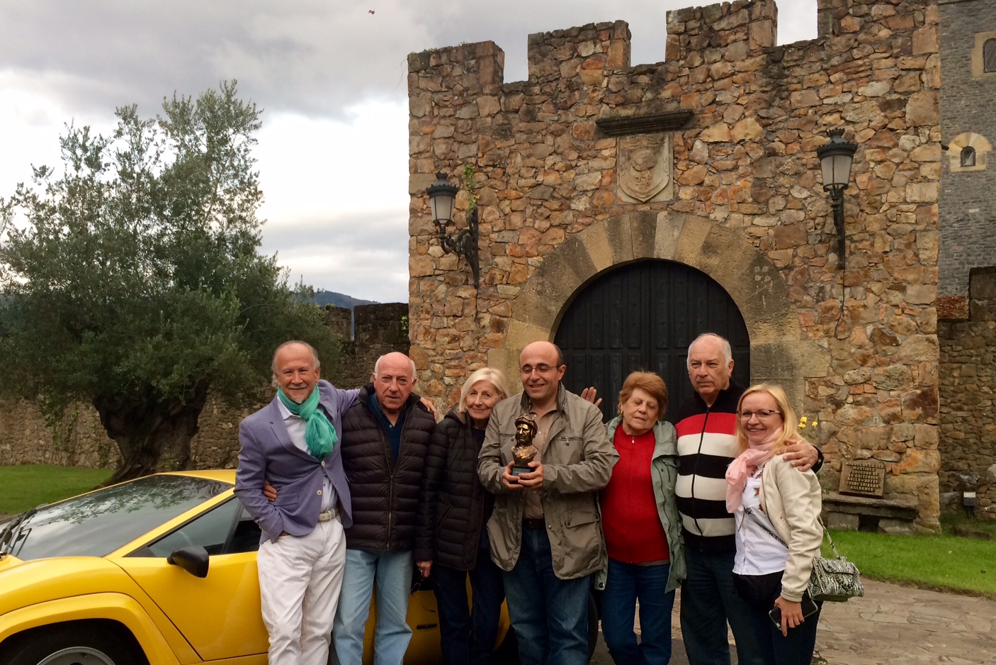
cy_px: 399
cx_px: 443
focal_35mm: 35
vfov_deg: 37.7
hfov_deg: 54.3
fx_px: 968
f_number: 2.2
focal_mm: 4.15
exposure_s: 1/33
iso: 40
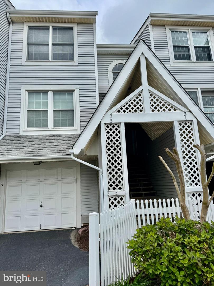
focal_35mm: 24
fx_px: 198
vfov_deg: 71.6
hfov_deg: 56.8
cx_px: 107
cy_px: 143
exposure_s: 1/3597
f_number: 1.78
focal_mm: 6.76
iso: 80
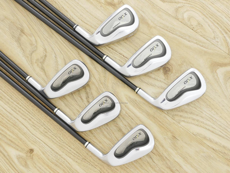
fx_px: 332
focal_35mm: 50
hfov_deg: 38.2
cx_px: 115
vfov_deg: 29.1
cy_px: 86
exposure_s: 1/40
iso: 1600
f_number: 4.5
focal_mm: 25
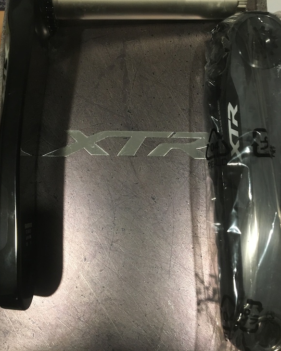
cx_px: 138
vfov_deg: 57.1
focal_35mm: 31
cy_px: 159
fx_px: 322
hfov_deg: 47.1
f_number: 2.2
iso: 125
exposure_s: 1/30
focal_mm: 4.15
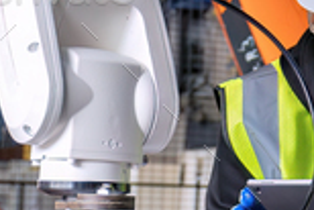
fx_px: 1205
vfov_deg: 10.0
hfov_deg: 14.5
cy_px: 85
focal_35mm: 138
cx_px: 345
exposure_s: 1/160
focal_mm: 24
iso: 400
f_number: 2.8
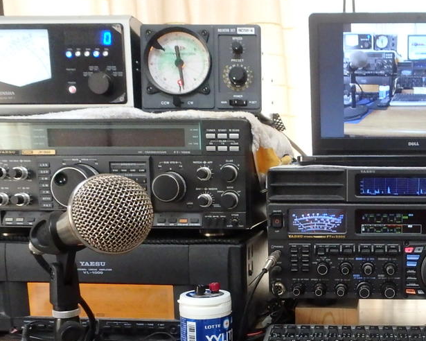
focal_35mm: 40
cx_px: 348
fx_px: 504
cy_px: 263
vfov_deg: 36.3
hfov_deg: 43.4
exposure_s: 1/30
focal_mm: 3.7
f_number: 3.5
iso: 800
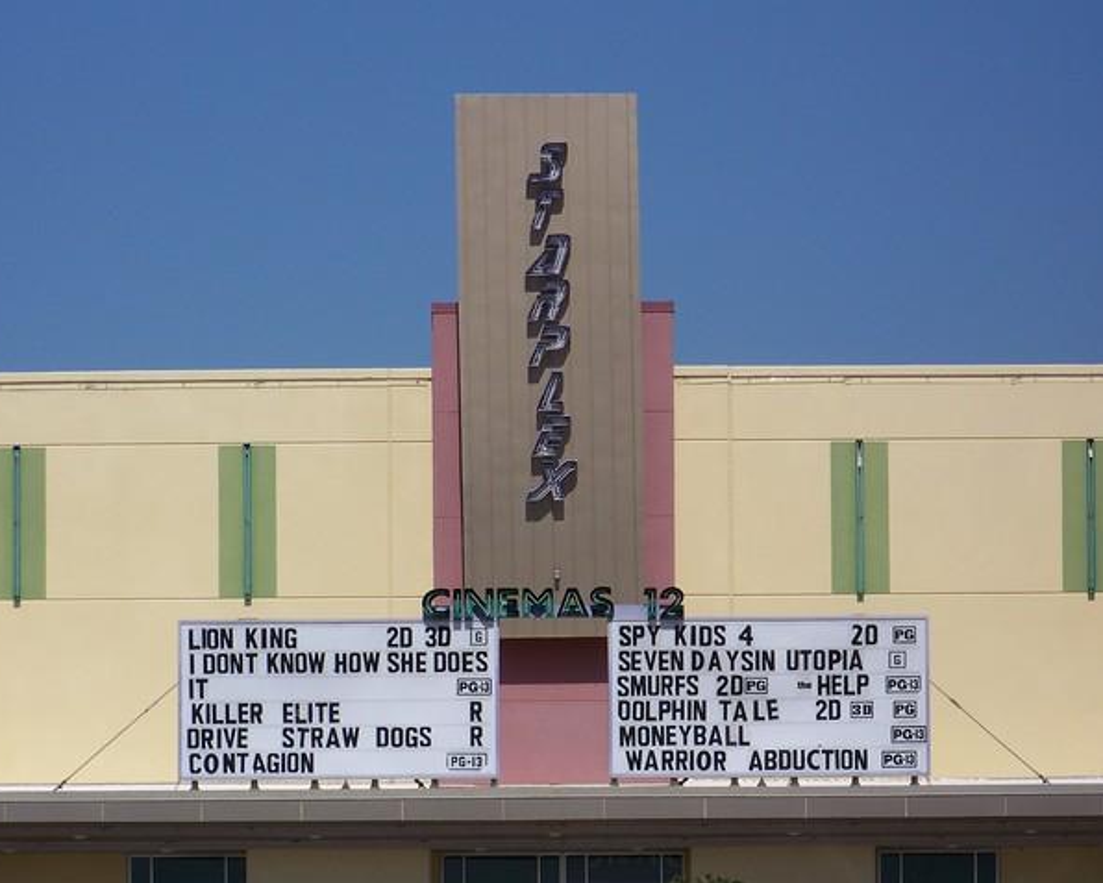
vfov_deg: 6.0
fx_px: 8456
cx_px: 535
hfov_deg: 7.5
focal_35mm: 259
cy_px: 442
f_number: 5
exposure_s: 1/800
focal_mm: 39.8
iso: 64
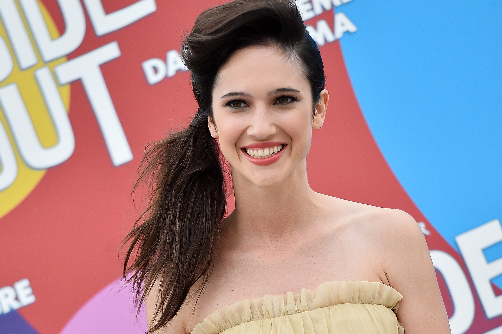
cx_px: 243
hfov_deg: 9.8
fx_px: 2927
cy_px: 165
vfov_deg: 6.5
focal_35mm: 210
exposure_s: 1/400
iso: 640
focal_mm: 200
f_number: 3.5
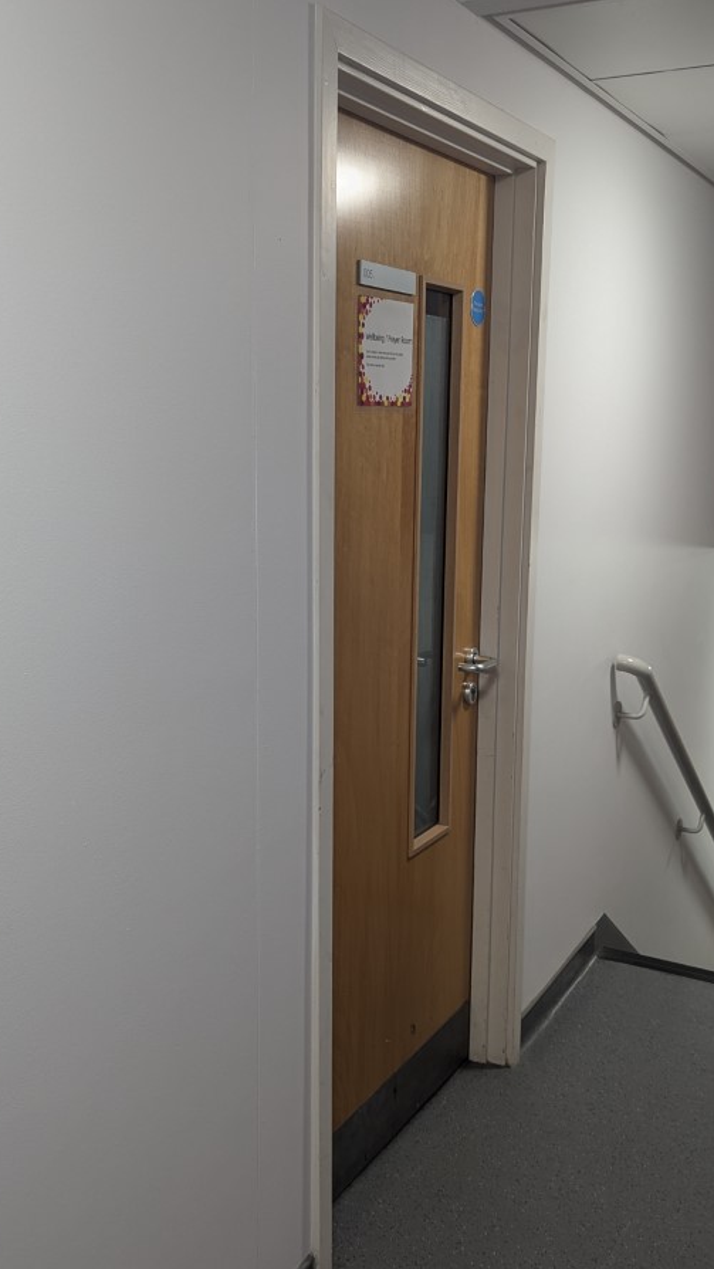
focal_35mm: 35
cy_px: 636
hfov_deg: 33.7
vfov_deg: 56.6
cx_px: 350
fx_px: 1178
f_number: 1.85
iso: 70
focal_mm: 6.81
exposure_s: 1/25
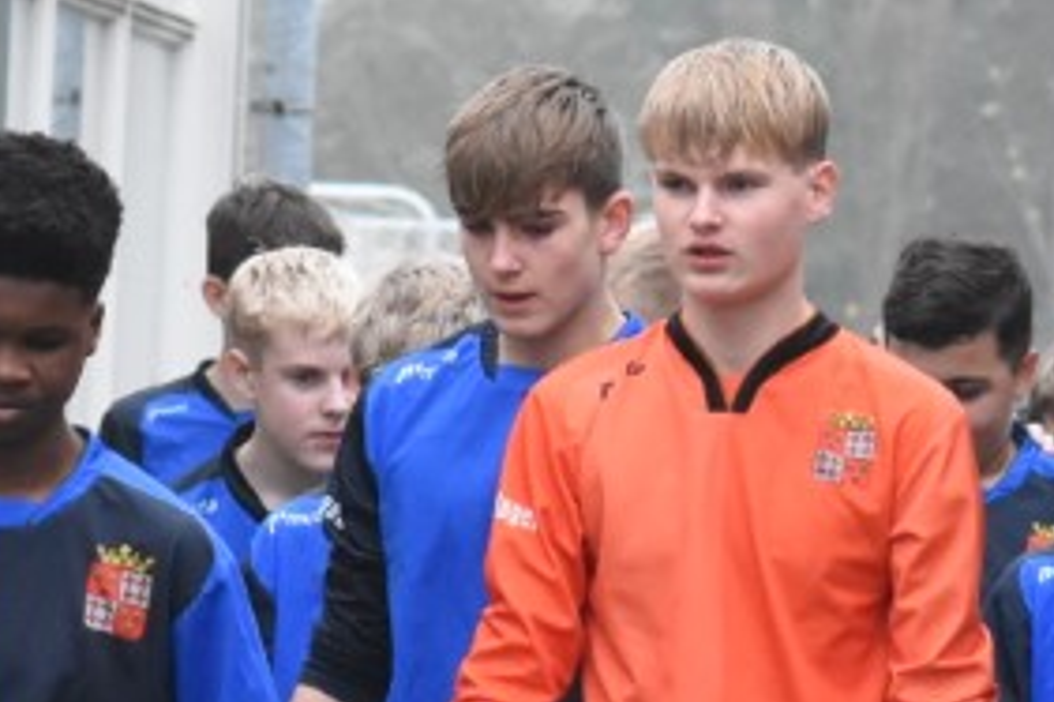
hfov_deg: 3.3
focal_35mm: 628
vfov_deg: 2.2
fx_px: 18375
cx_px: 566
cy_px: 893
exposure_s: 1/1000
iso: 4000
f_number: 8
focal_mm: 102
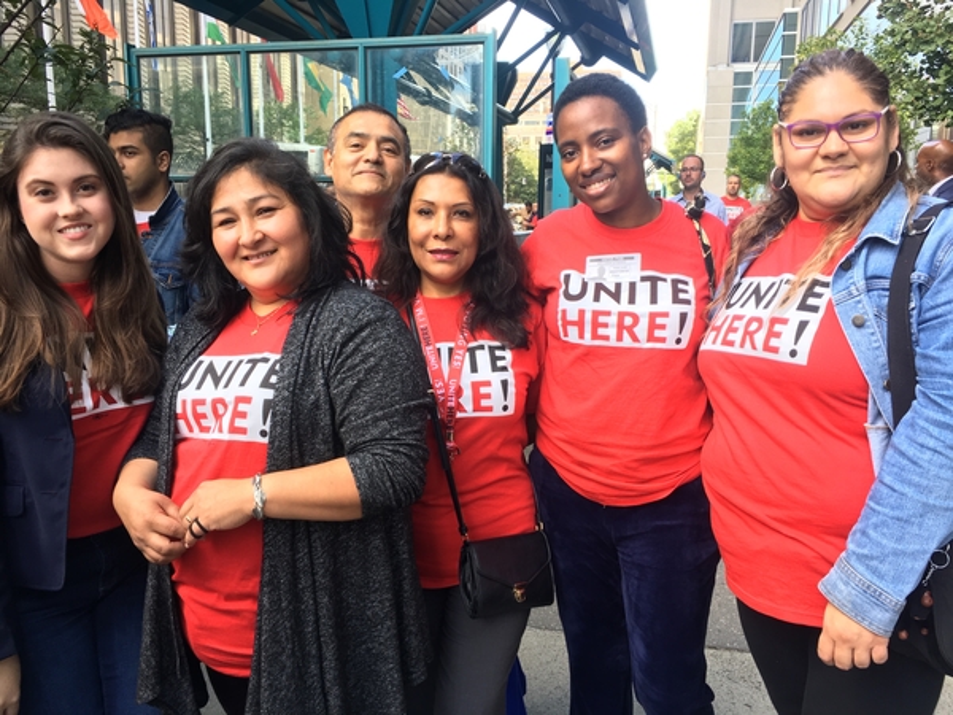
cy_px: 358
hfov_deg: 61.7
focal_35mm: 29
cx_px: 476
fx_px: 798
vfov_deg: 48.2
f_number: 2.2
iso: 32
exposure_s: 1/120
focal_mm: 4.15
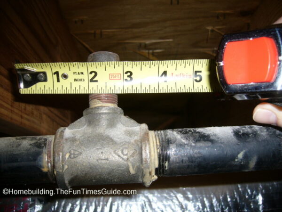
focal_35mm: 35
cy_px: 106
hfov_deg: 52.6
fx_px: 285
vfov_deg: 40.7
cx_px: 141
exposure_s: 1/60
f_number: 2.8
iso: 80
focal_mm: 5.8
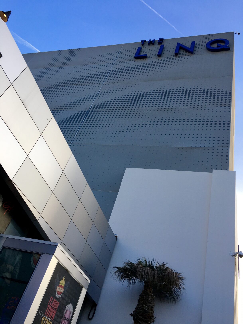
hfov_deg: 48.2
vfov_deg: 61.7
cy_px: 162
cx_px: 122
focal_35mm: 29
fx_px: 271
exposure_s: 1/246
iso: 25
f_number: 2.2
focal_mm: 4.15
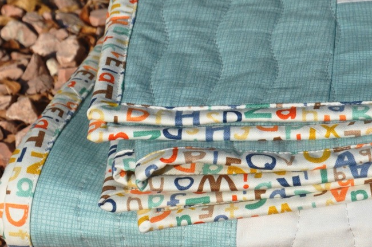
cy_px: -44
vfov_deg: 5.7
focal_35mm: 241
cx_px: 414
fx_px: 2486
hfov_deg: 8.5
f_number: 10
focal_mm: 58
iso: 200
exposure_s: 1/400
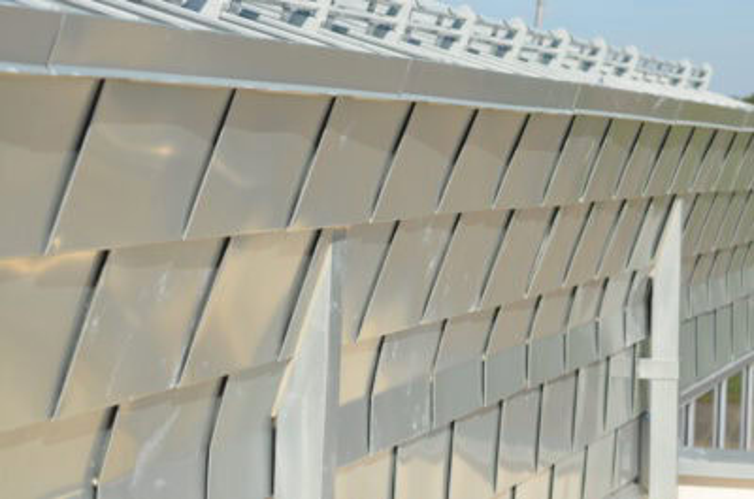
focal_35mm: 112
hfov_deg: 18.2
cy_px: 250
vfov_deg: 12.1
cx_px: 377
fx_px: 2352
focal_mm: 75
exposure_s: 1/800
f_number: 7.1
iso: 200
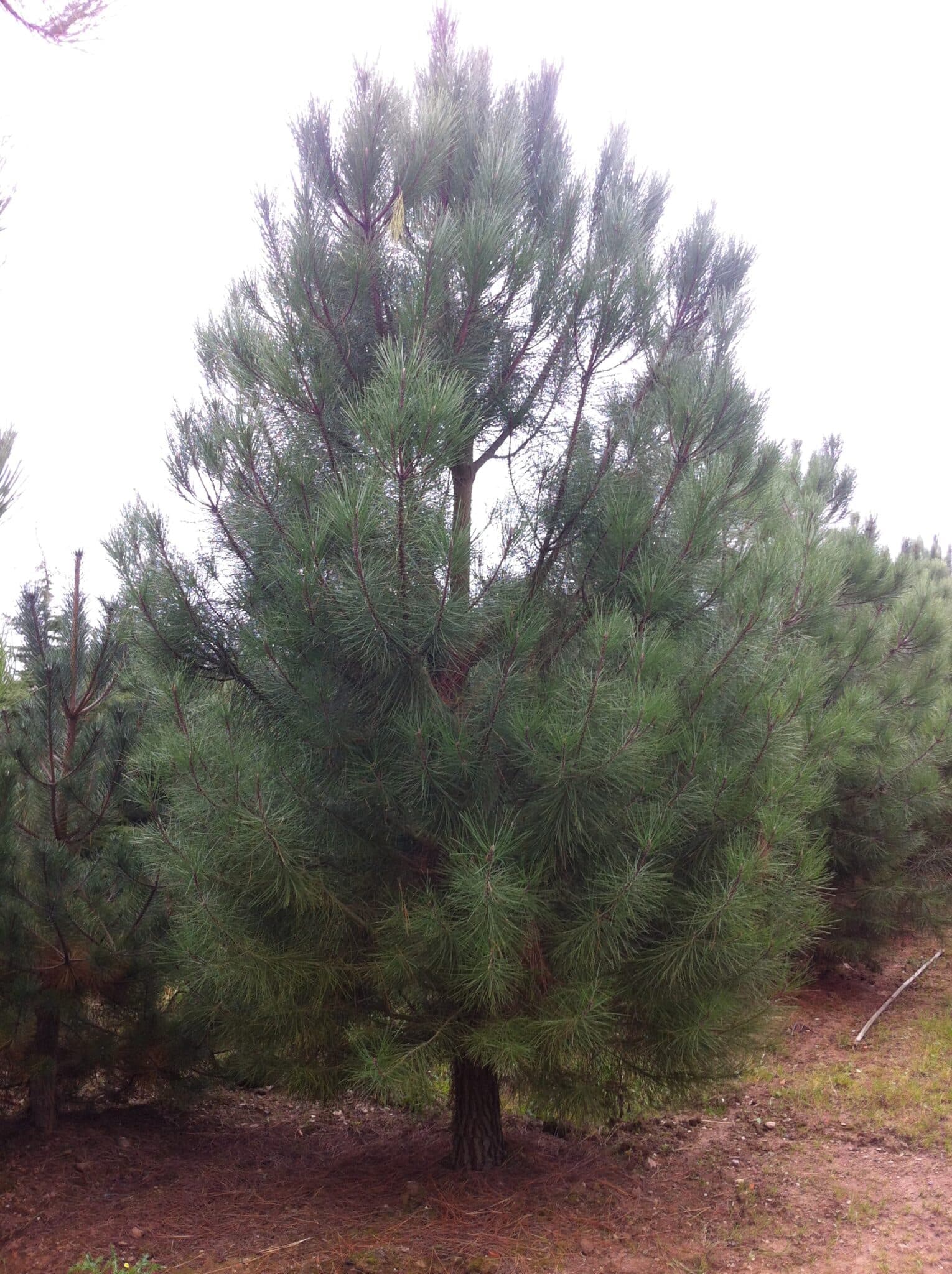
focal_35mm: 35
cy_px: 637
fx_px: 1287
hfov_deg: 40.6
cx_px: 476
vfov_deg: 52.7
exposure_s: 1/120
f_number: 2.8
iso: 80
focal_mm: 3.85
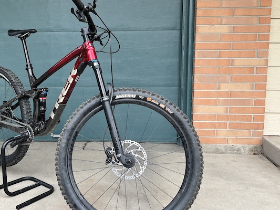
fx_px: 316
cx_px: 100
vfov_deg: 36.7
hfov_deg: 47.3
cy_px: 88
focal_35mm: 39
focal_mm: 5.1
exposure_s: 1/304
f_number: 1.6
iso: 50
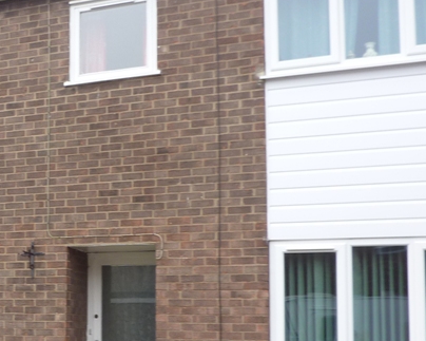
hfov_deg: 29.1
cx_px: -16
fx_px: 756
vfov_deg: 25.1
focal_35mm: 60
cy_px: 257
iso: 80
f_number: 3.5
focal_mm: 4.1
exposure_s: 1/125
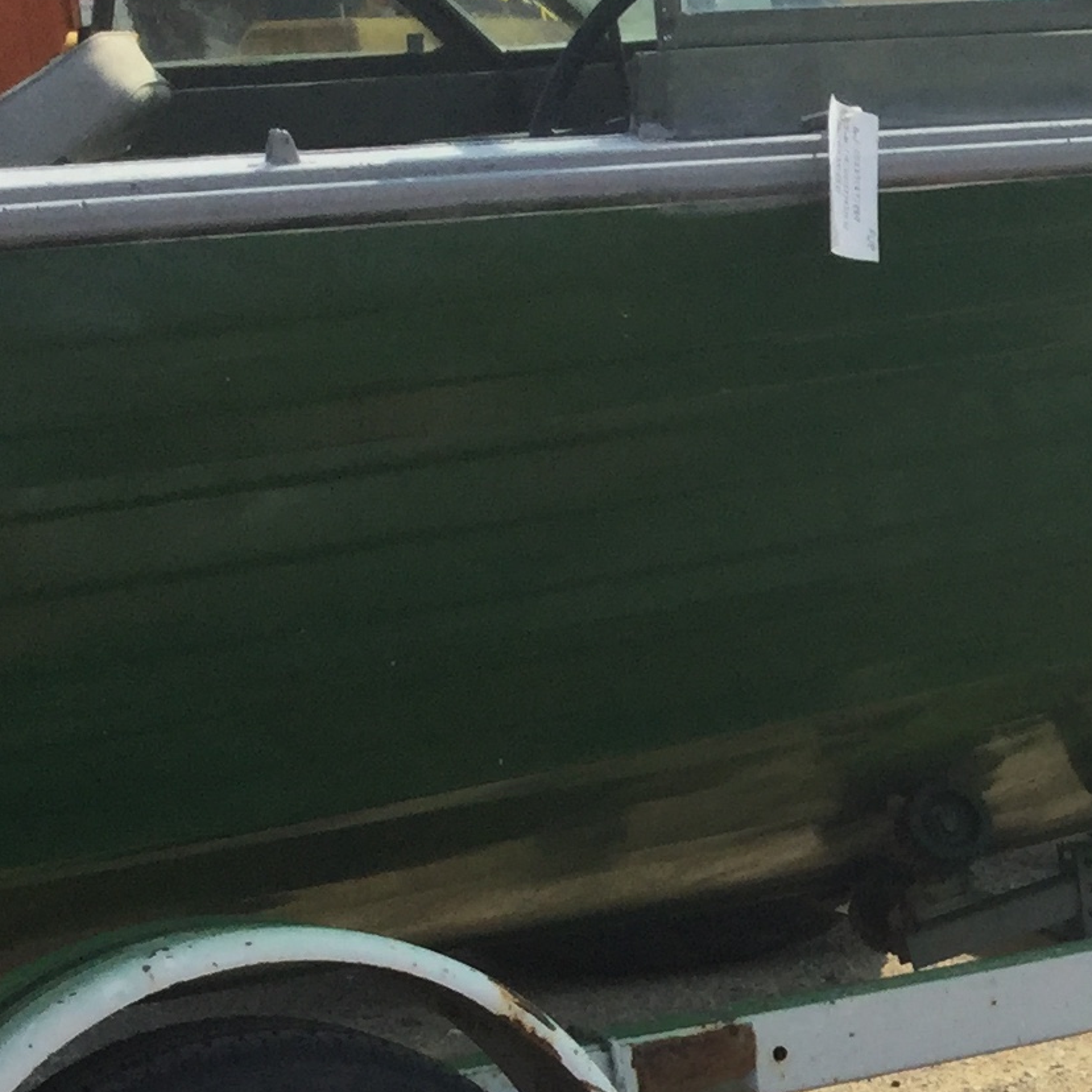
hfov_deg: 14.1
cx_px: 2039
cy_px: 1383
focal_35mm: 108
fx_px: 3855
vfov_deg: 15.4
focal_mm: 3.3
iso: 25
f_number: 2.4
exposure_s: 1/916
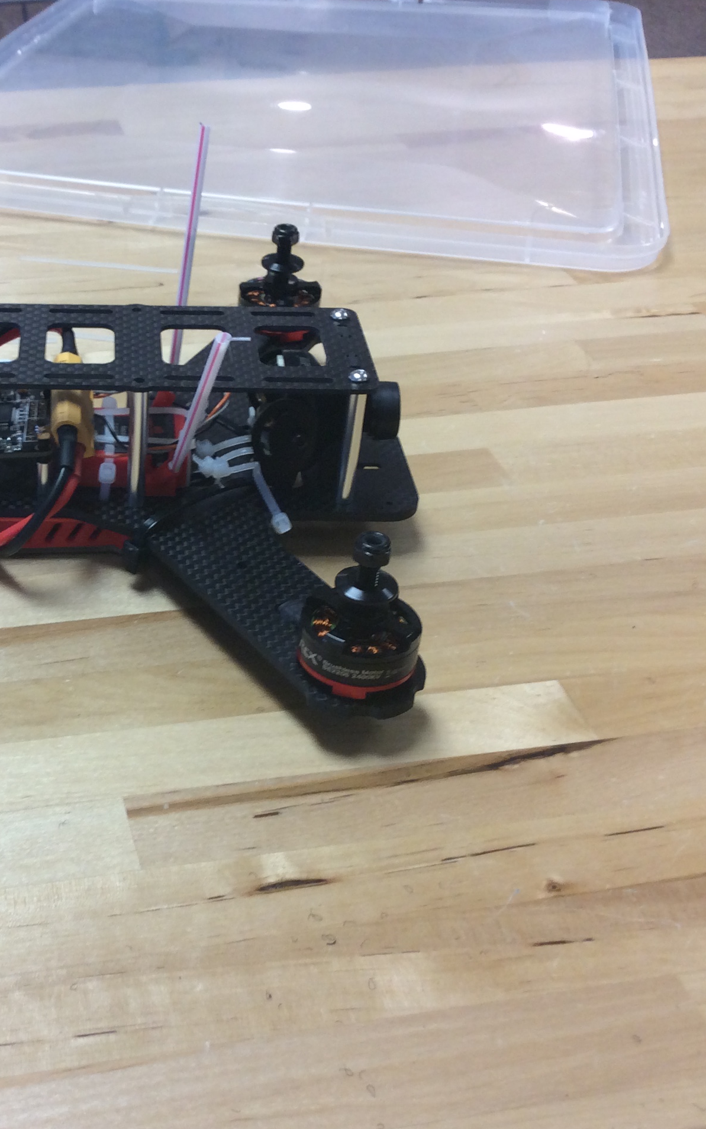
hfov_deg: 27.2
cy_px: 569
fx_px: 1416
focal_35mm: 46
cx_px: 106
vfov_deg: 43.5
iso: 40
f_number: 2.4
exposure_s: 1/30
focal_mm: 3.3
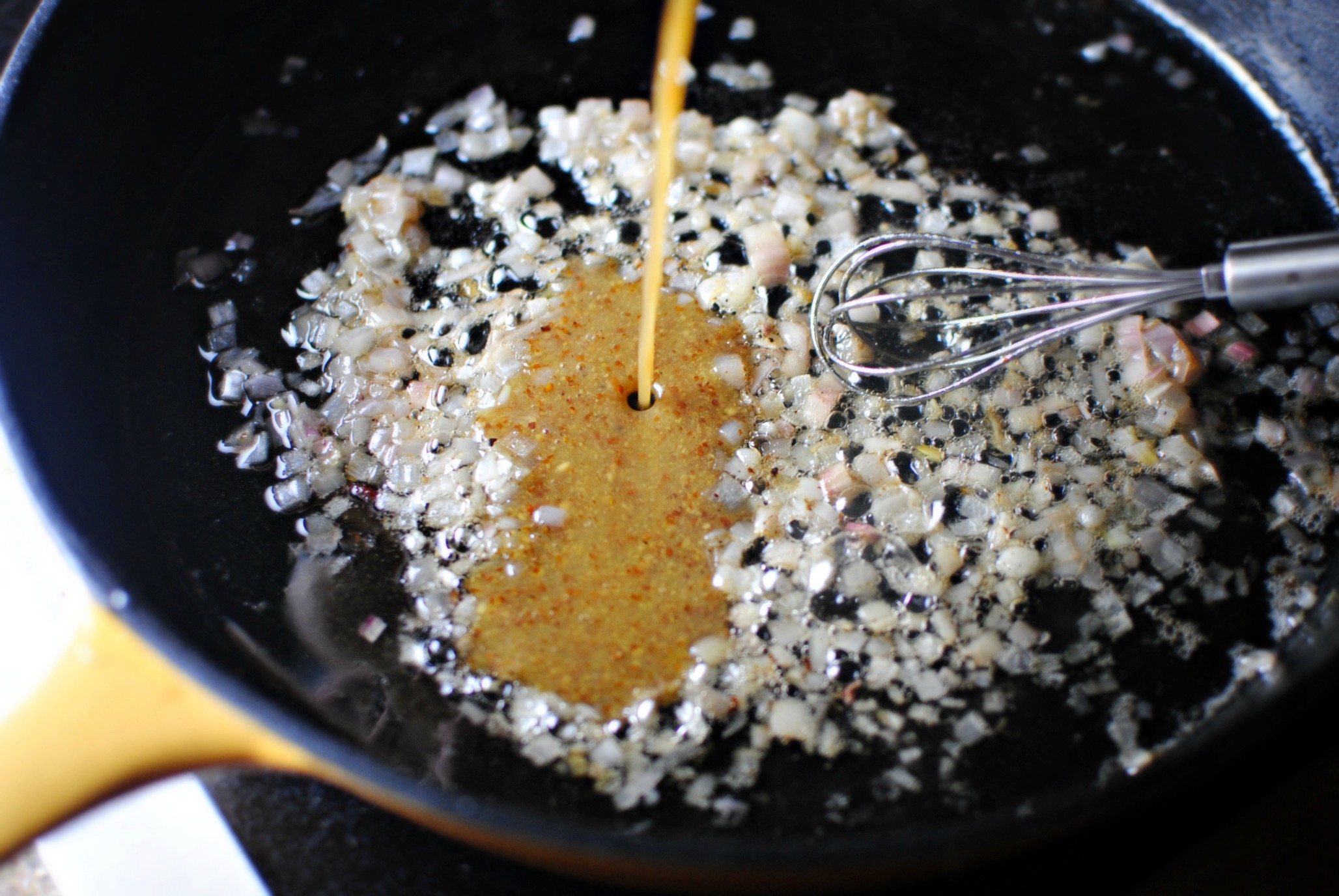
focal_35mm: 52
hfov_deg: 37.8
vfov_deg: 25.8
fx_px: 1955
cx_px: 670
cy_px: 448
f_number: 2.2
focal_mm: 35
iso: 450
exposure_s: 1/100
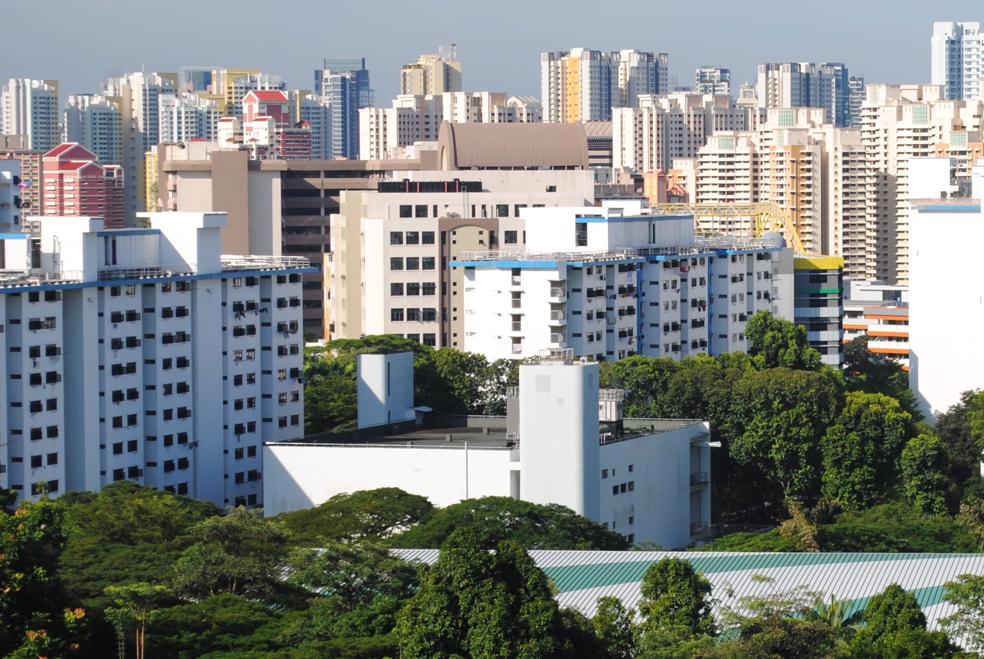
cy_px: 362
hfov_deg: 15.1
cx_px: 776
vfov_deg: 10.2
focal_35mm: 135
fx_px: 3690
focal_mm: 55
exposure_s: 1/250
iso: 100
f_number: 8
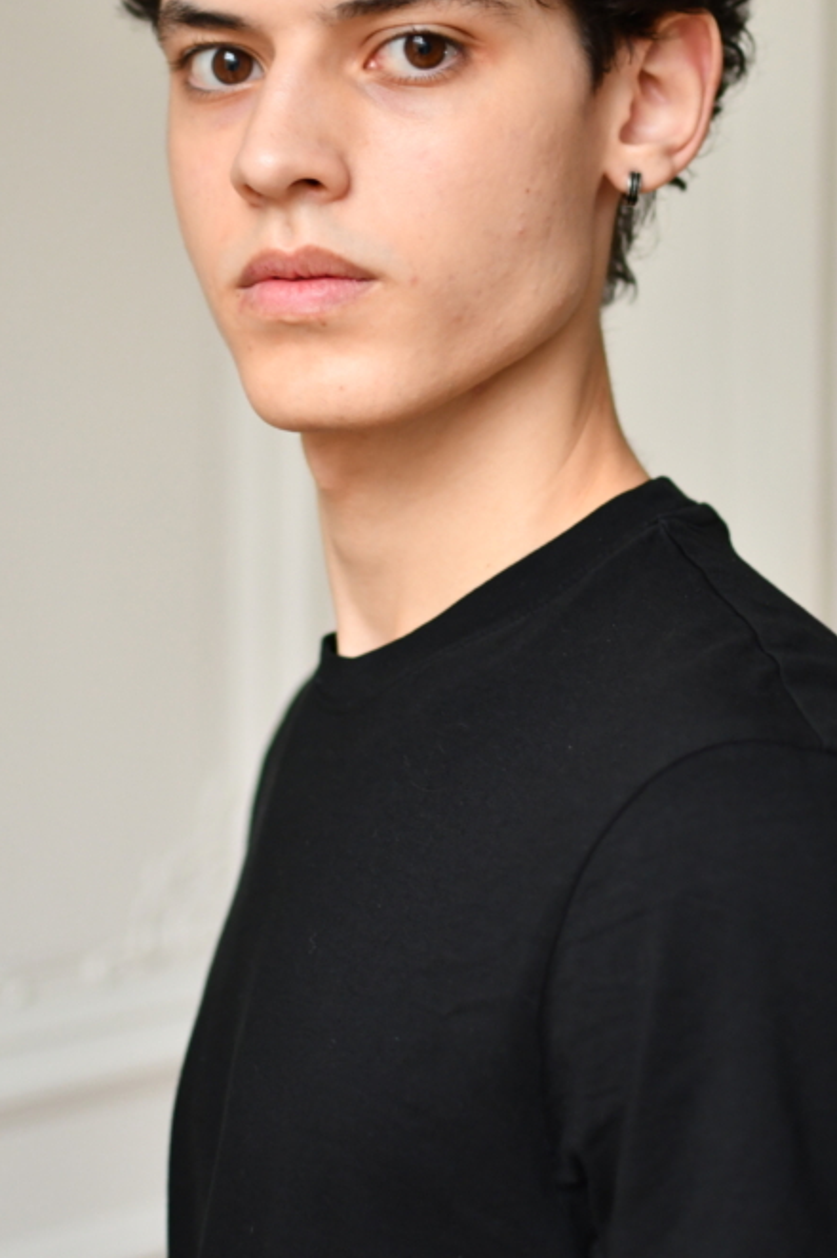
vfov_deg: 25.0
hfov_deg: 16.8
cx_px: 407
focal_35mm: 81
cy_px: 442
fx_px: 2828
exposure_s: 1/100
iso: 800
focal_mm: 35
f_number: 1.8
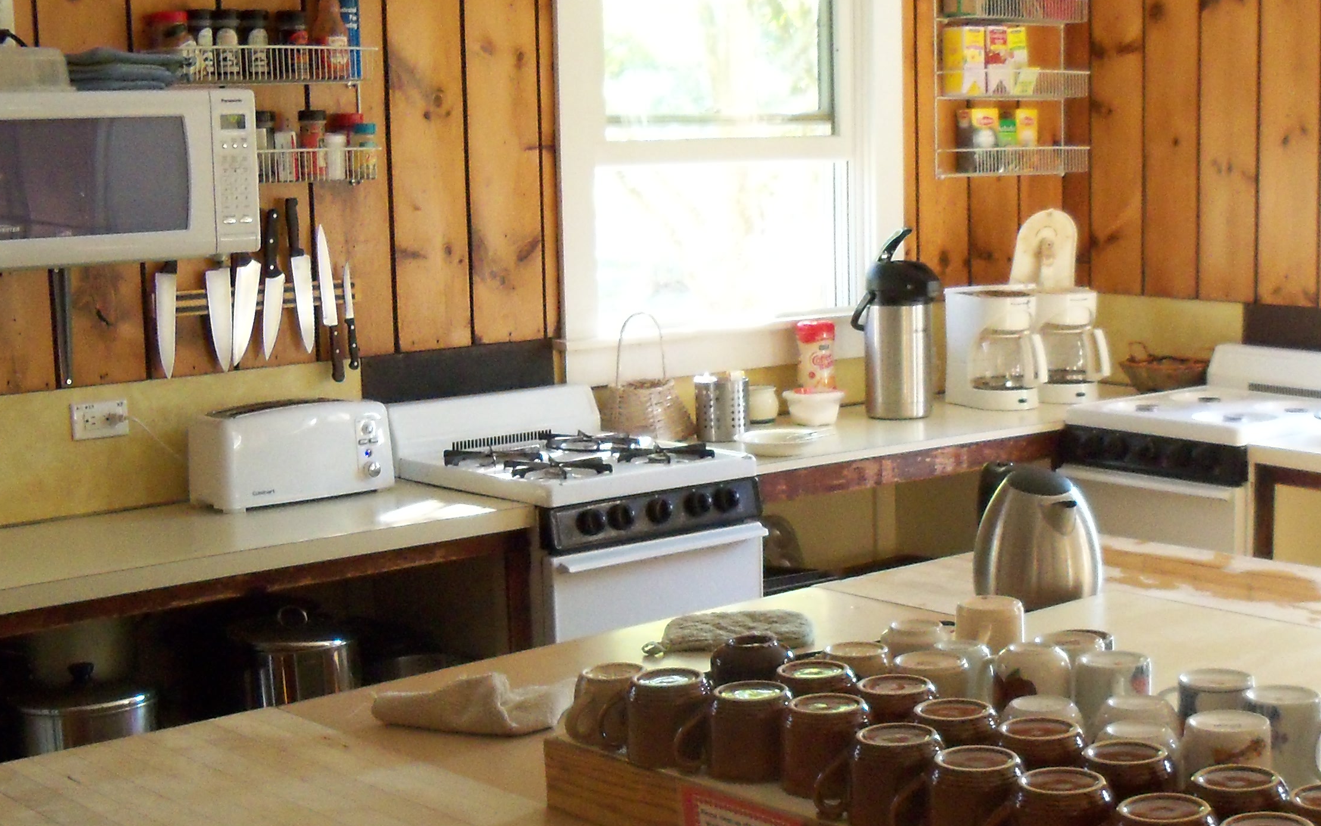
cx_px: 869
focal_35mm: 61
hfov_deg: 33.2
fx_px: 2196
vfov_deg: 21.1
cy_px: 600
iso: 400
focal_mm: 6.2
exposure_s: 1/25
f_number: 3.5
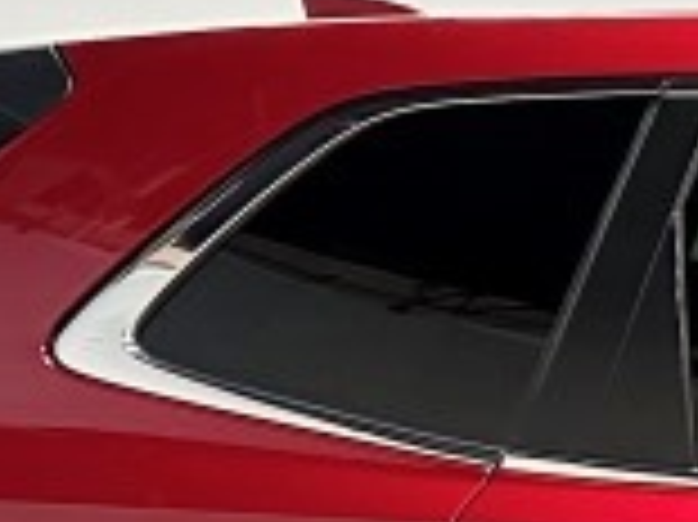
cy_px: 1300
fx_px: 3204
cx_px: 1684
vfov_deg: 8.4
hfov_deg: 10.6
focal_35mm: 159
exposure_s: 1/60
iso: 500
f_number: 1.78
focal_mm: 6.86
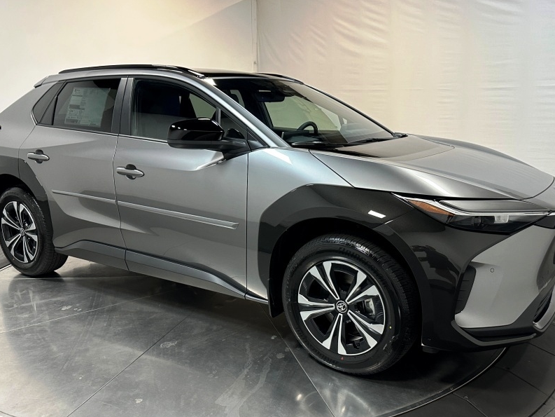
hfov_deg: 58.3
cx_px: 295
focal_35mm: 31
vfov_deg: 45.4
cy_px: 224
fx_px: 497
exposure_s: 1/60
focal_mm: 6.86
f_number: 1.78
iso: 320
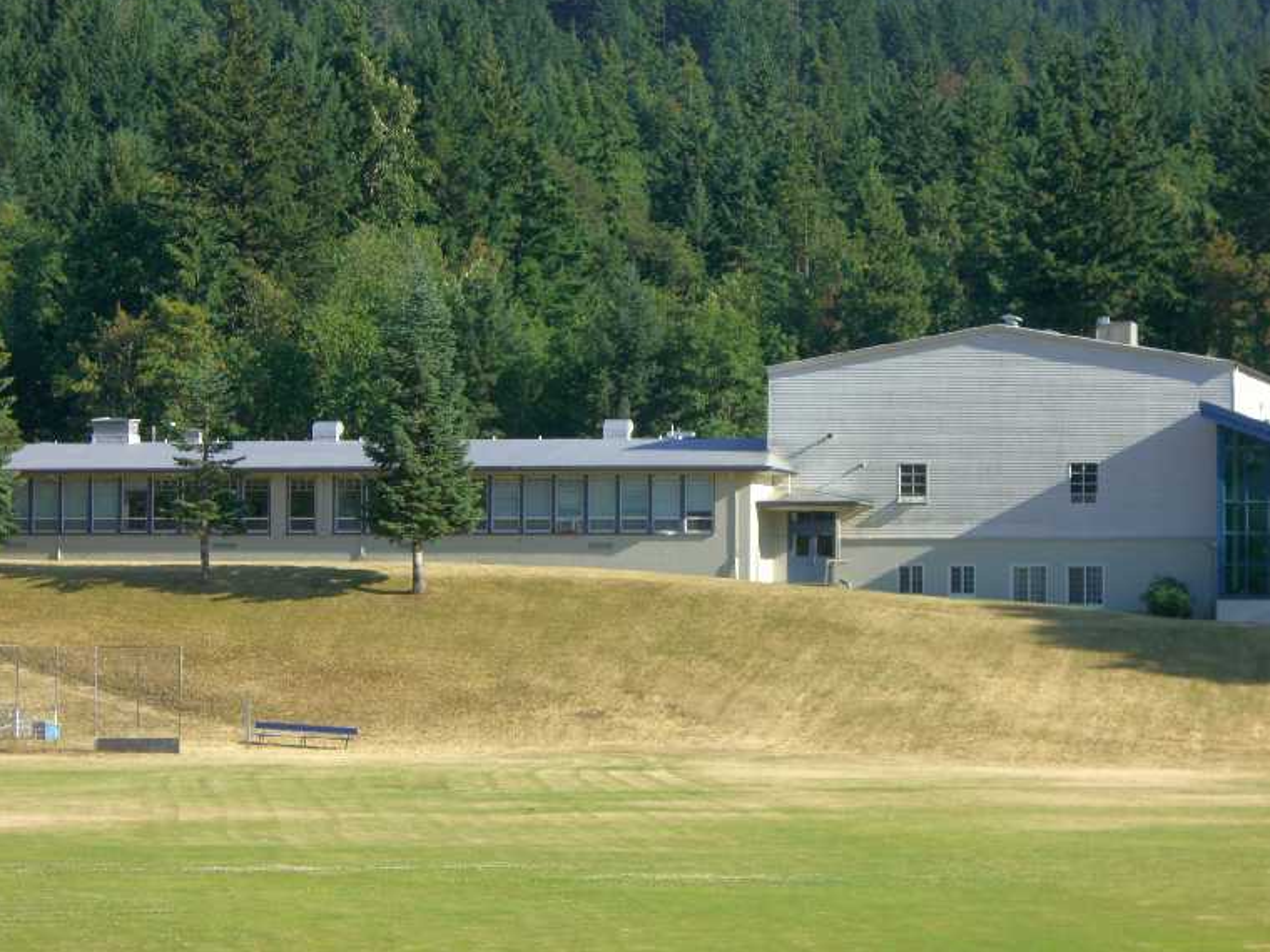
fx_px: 4403
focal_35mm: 120
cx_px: 655
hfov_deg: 16.4
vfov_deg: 12.3
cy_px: 453
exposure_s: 1/400
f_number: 5.4
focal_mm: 23.7
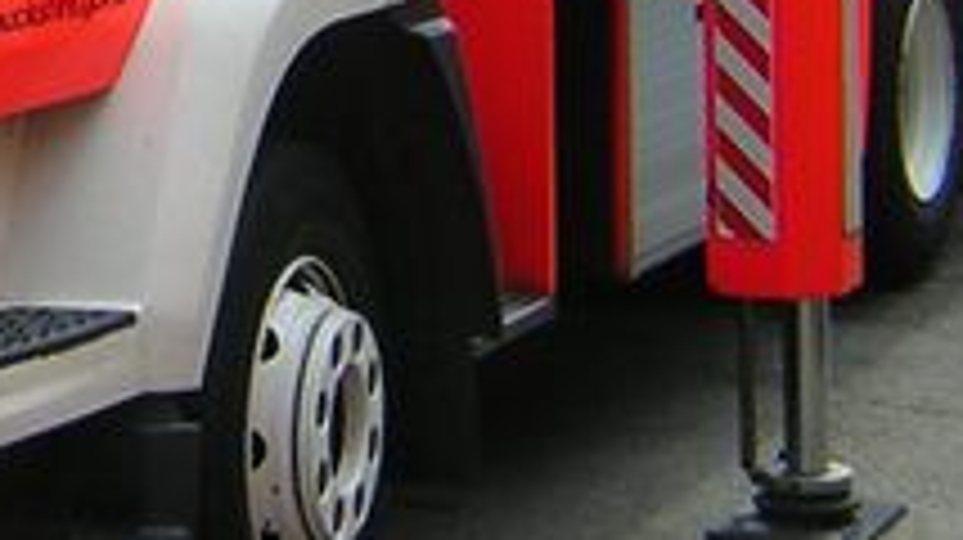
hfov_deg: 16.0
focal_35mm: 132
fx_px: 3368
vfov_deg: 9.0
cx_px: 14
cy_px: -220
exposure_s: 1/449
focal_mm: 4.7
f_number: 2.6
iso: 100
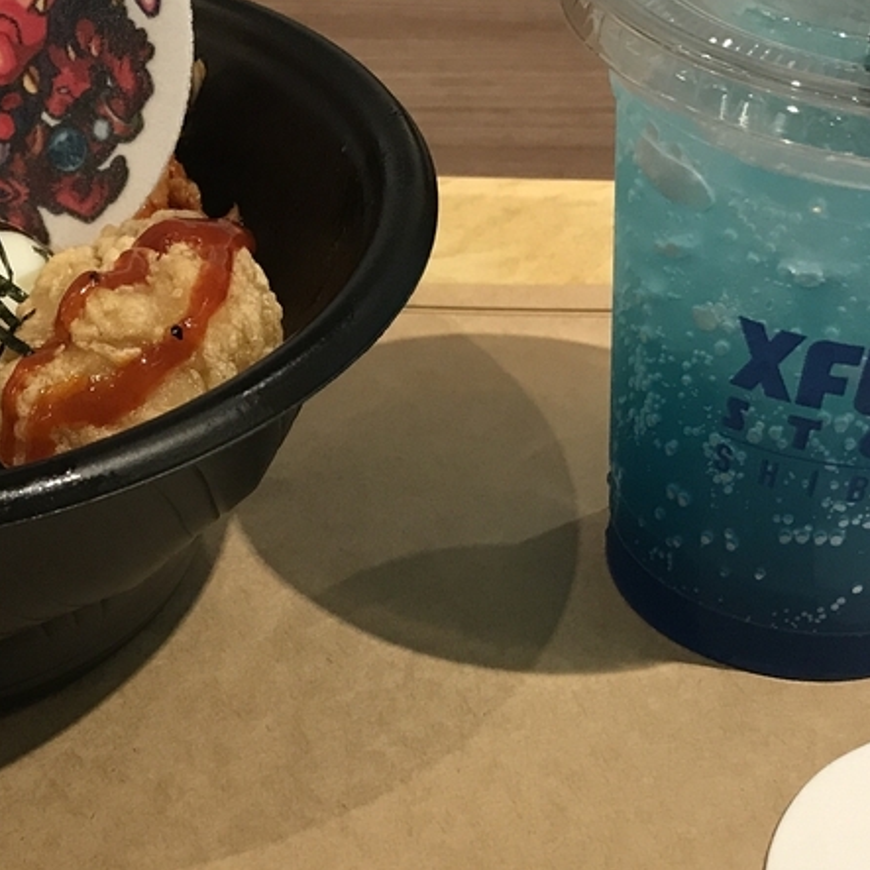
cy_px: 638
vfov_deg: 25.5
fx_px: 1905
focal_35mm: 67
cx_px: 218
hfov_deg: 25.4
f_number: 1.8
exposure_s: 1/17
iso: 64
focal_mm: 3.99
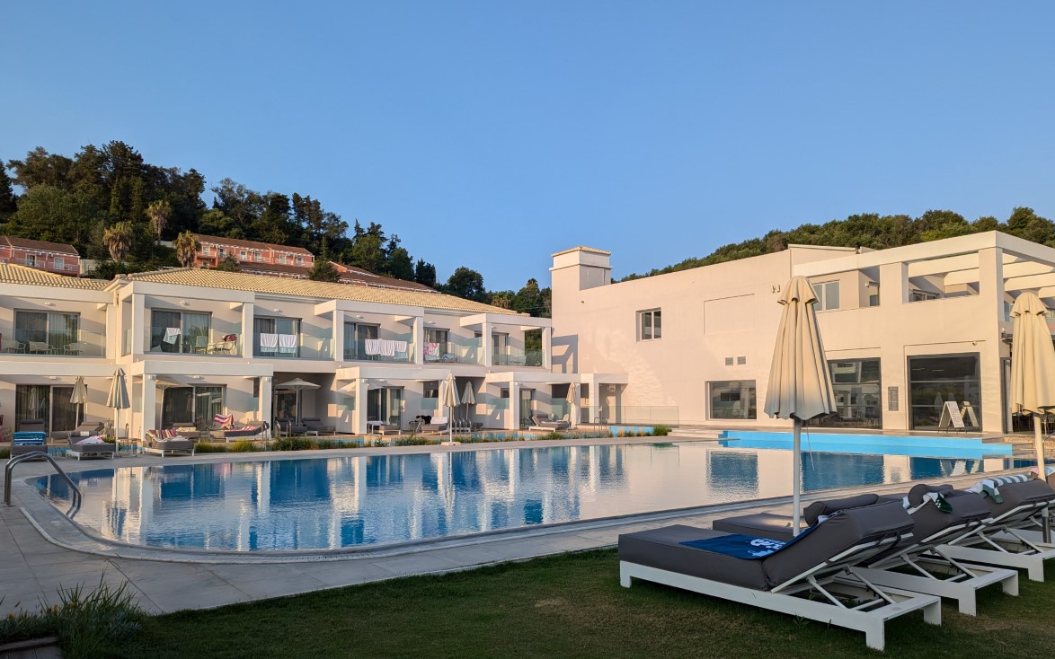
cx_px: 532
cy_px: 378
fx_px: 748
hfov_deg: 70.4
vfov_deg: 47.5
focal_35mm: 26
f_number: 1.85
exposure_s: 1/1664
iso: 45
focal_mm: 6.81
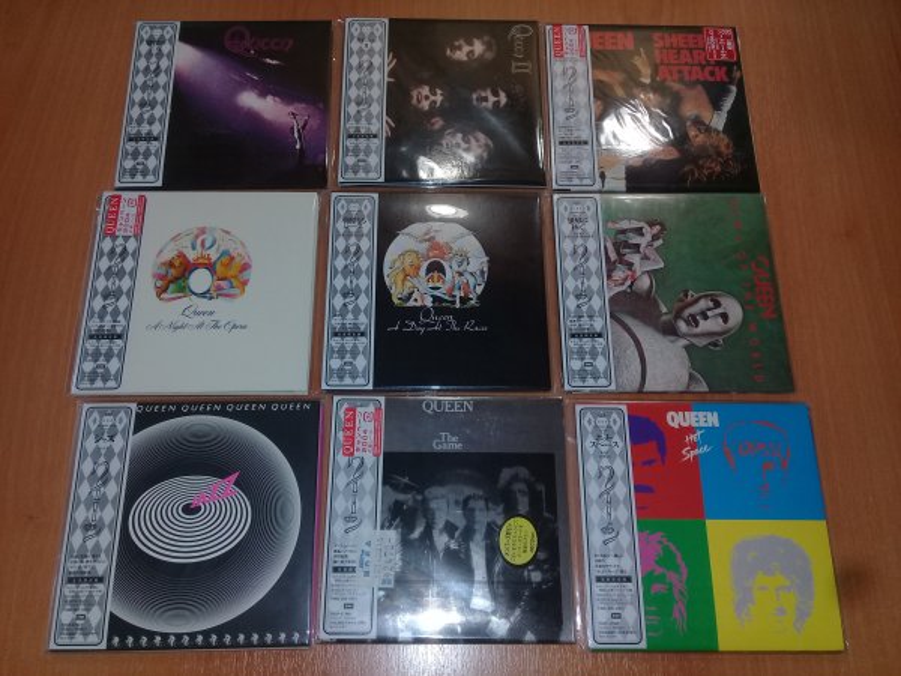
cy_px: 338
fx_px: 807
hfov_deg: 58.4
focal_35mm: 31
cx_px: 450
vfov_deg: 45.4
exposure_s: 1/50
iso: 64
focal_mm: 3.3
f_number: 2.2
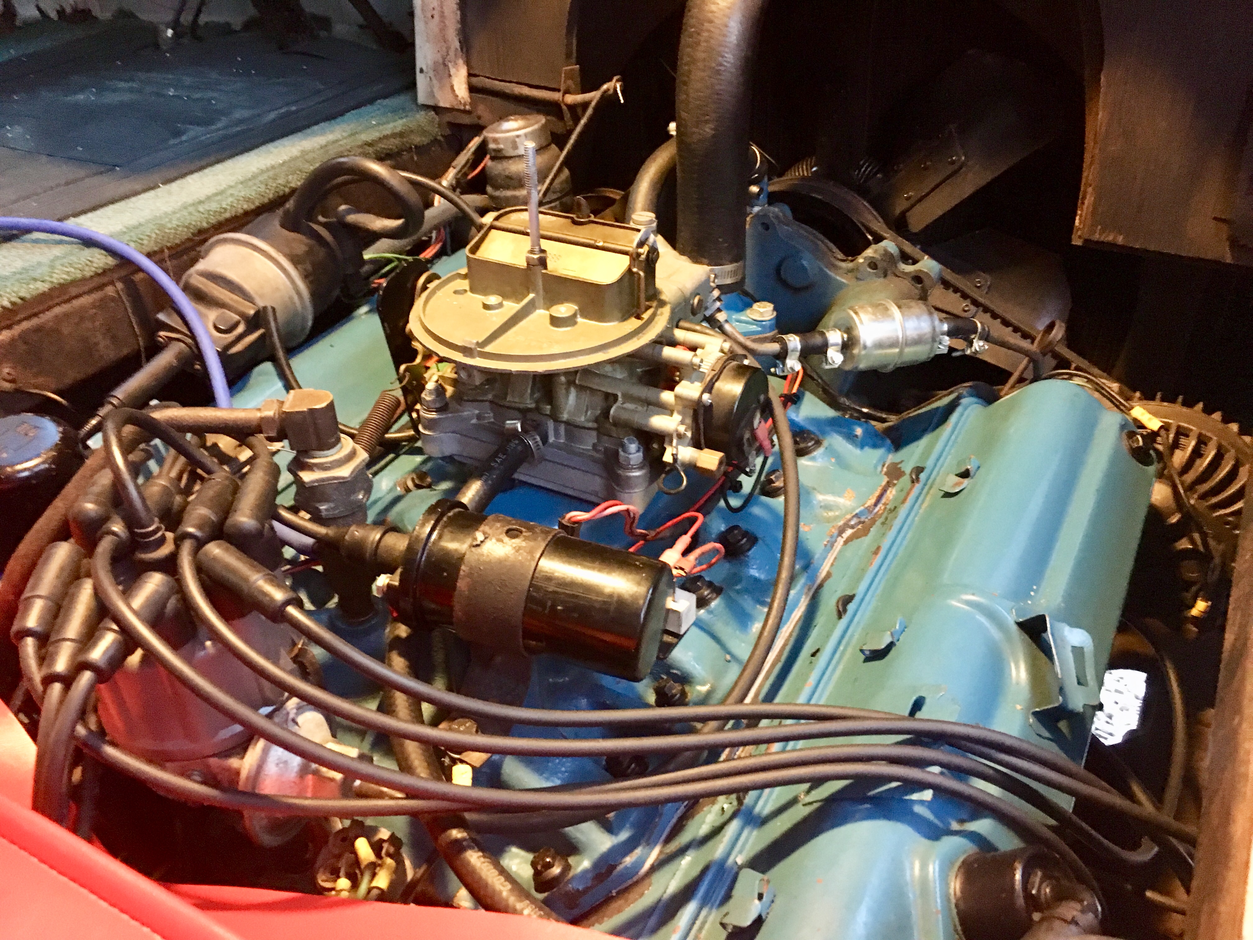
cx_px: 626
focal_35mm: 29
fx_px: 1050
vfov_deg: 48.2
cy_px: 470
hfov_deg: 61.7
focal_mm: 4.15
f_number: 2.2
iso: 320
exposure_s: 1/15
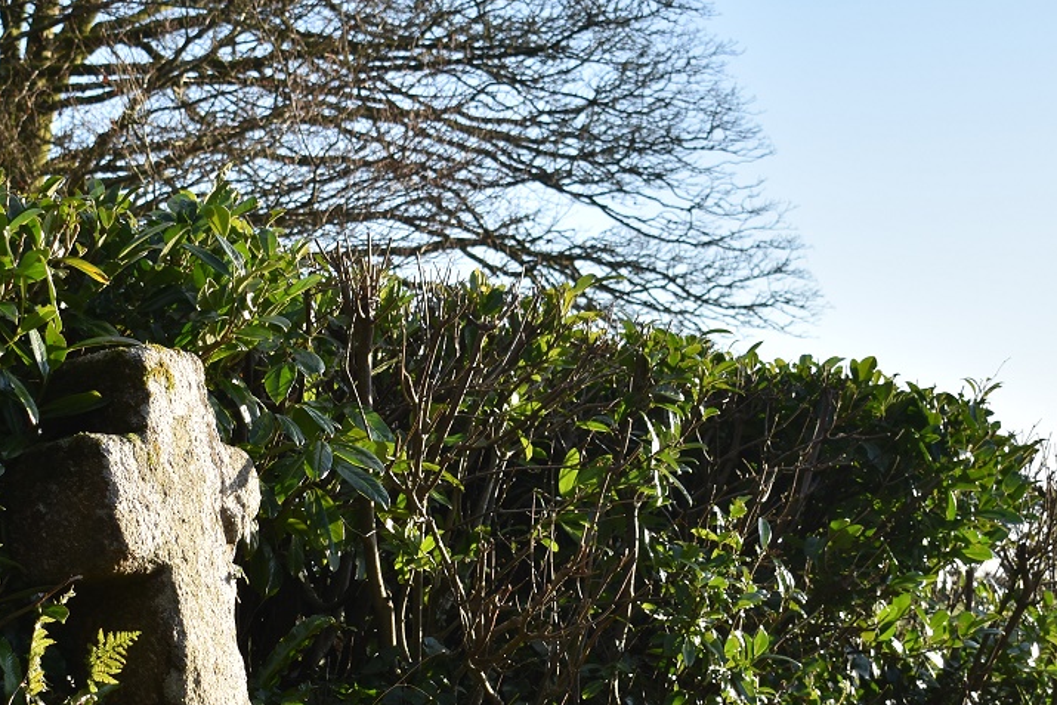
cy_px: 711
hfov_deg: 18.9
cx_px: 219
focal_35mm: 107
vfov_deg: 12.6
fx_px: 3142
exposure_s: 1/320
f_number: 4.5
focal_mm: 34
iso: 100
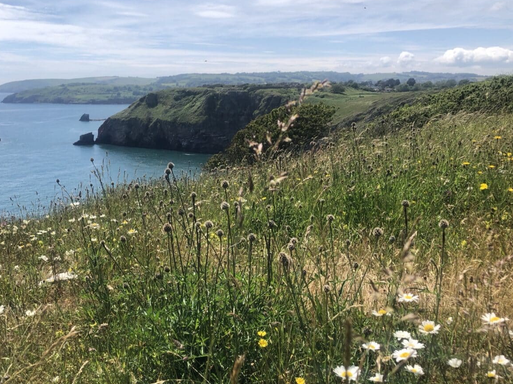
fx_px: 548
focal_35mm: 37
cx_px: 188
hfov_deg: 49.6
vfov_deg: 38.5
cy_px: 226
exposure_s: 1/1919
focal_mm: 3.99
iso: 20
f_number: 1.8
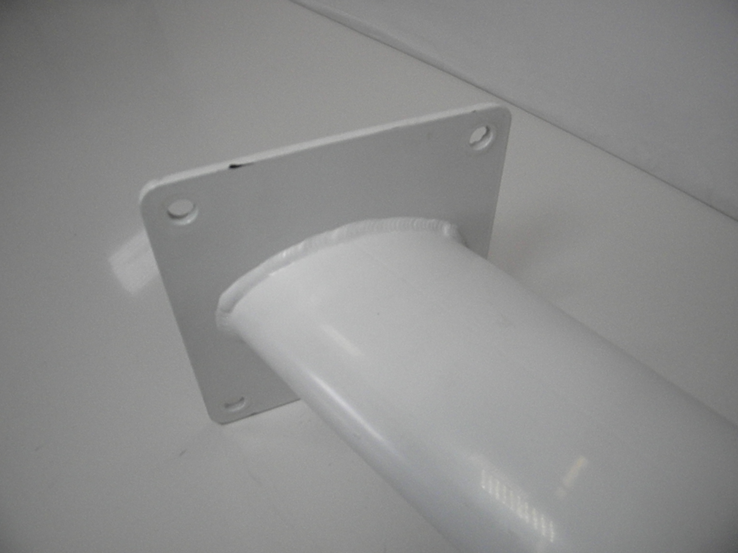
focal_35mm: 28
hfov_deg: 63.4
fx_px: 597
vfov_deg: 49.7
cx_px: 369
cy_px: 276
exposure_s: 1/451
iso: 720
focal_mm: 5
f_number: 7
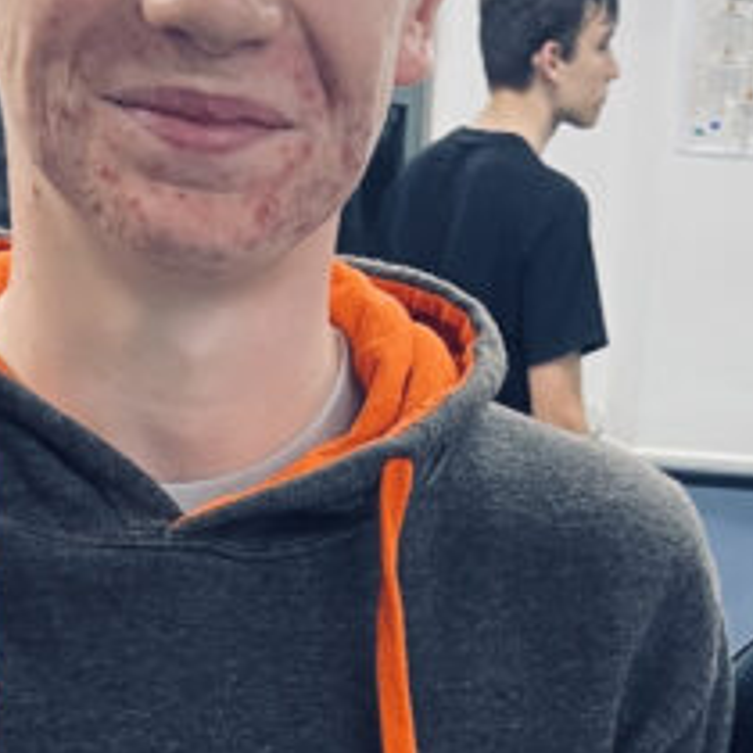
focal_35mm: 112
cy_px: 1398
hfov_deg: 15.5
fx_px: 2756
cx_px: 552
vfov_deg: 13.7
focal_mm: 4.2
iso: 100
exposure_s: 1/50
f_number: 1.6
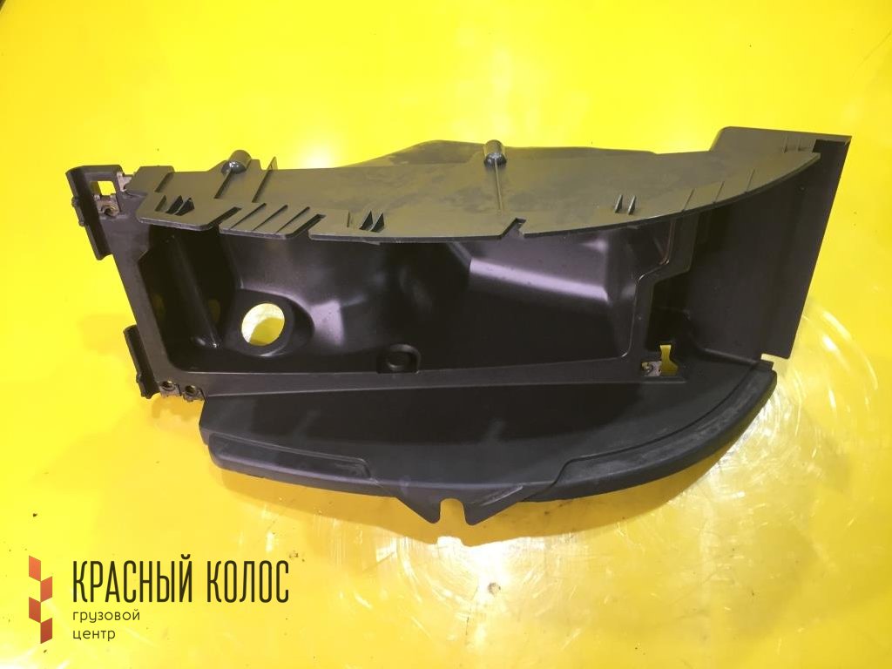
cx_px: 446
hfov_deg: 61.7
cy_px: 334
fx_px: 747
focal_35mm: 29
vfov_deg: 48.2
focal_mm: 4.15
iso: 50
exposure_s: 1/33
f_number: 2.2
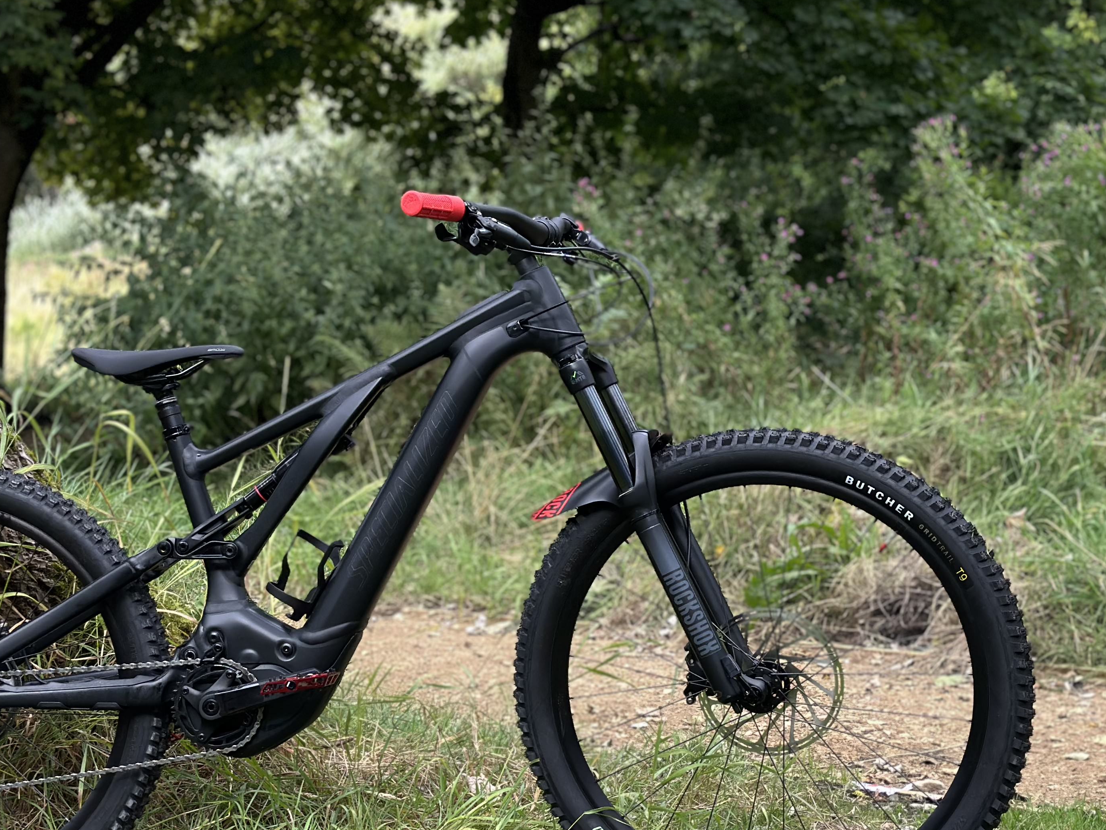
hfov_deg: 27.7
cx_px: 430
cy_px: 562
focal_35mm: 70
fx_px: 2237
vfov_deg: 20.9
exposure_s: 1/501
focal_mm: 6.86
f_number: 1.78
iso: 80
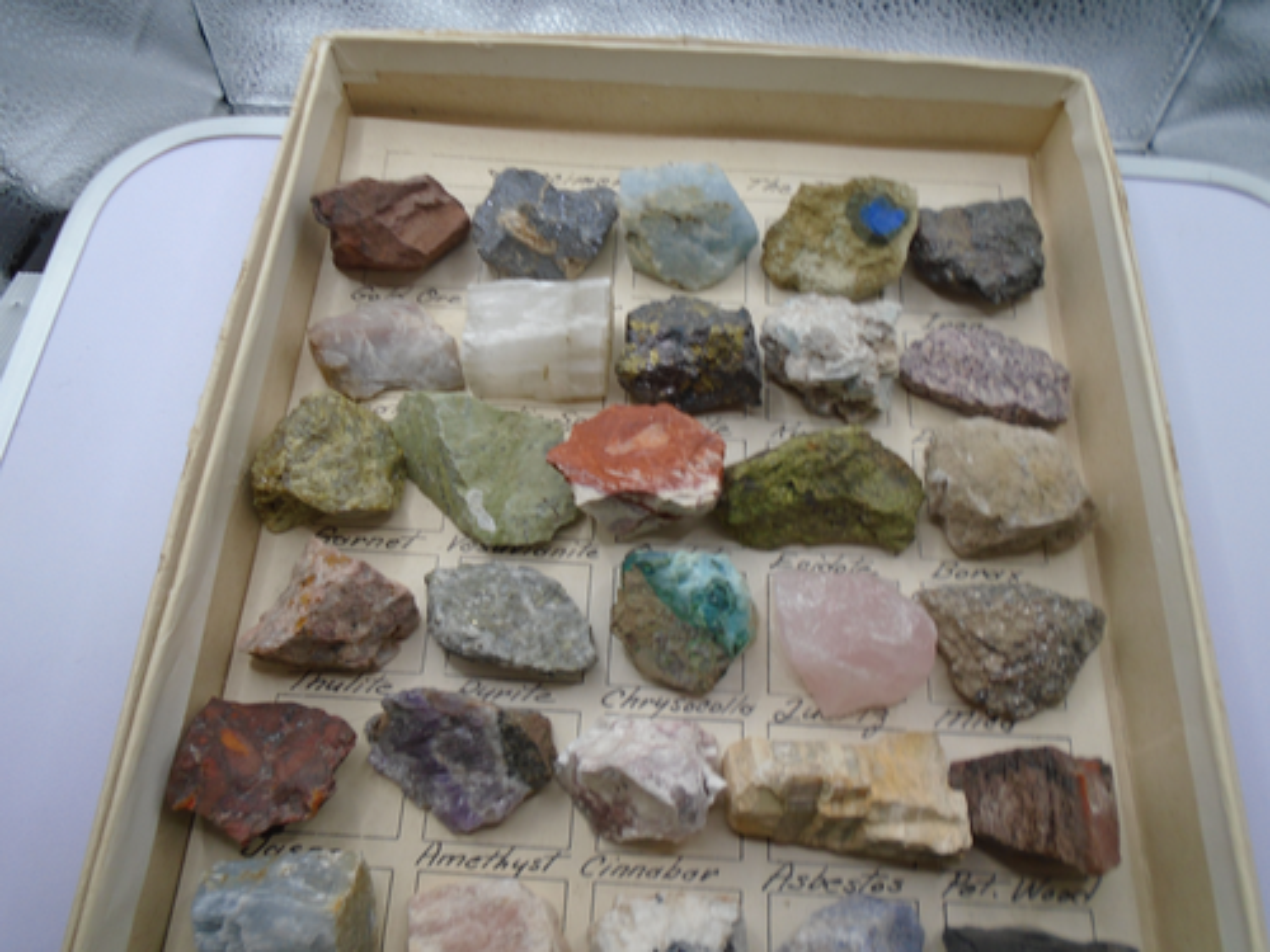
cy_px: 476
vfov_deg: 53.1
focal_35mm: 26
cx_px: 635
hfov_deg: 67.3
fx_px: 954
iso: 100
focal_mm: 4.6
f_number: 3.2
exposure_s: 1/60
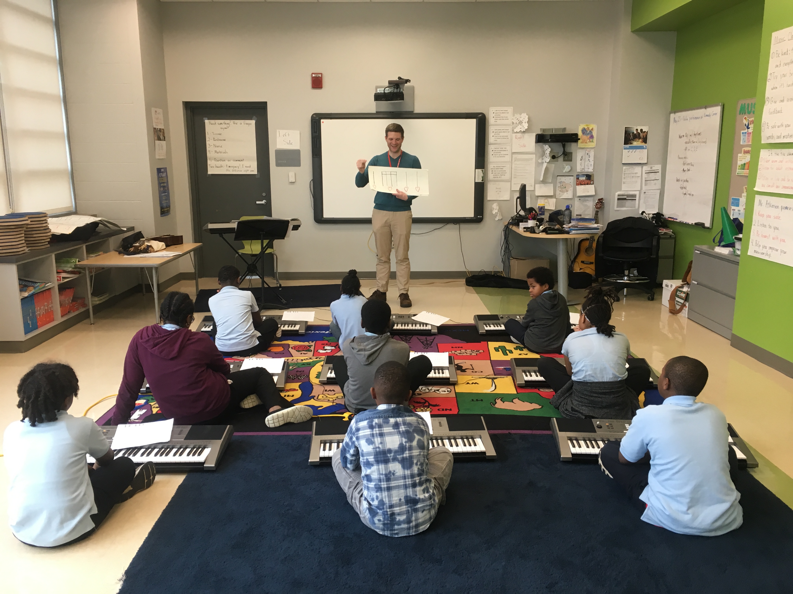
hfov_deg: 61.7
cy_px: 297
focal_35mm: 29
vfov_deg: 48.2
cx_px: 396
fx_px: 664
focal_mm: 4.15
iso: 50
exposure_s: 1/30
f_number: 2.2
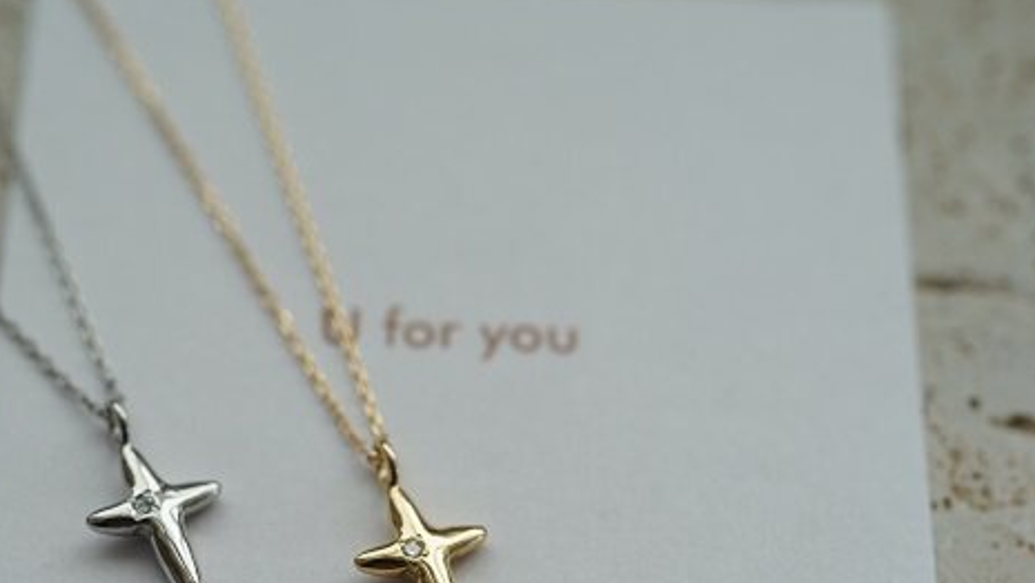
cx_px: 474
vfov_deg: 16.7
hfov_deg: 29.3
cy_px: 427
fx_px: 1977
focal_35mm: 72
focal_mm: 50
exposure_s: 1/160
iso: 200
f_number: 4
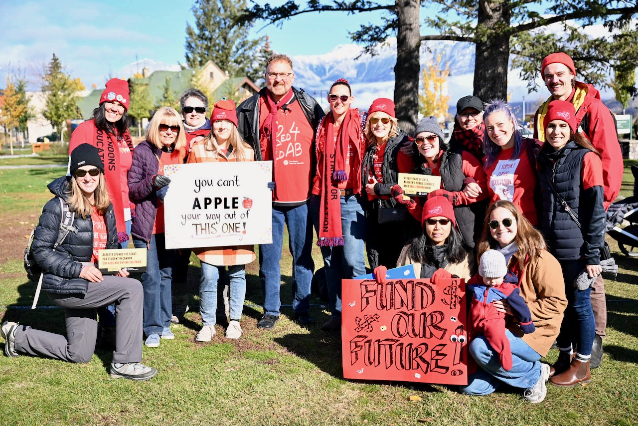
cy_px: 213
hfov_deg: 48.4
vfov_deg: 33.4
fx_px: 709
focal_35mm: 40
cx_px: 319
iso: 1000
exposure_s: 1/8000
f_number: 3.5
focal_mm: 40
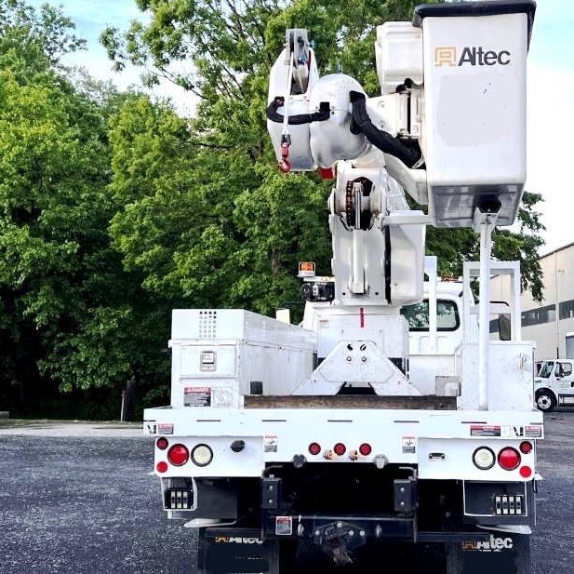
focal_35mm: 35
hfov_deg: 46.7
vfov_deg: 47.2
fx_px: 657
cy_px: 307
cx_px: 364
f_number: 1.5
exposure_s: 1/1135
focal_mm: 5.7
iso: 50
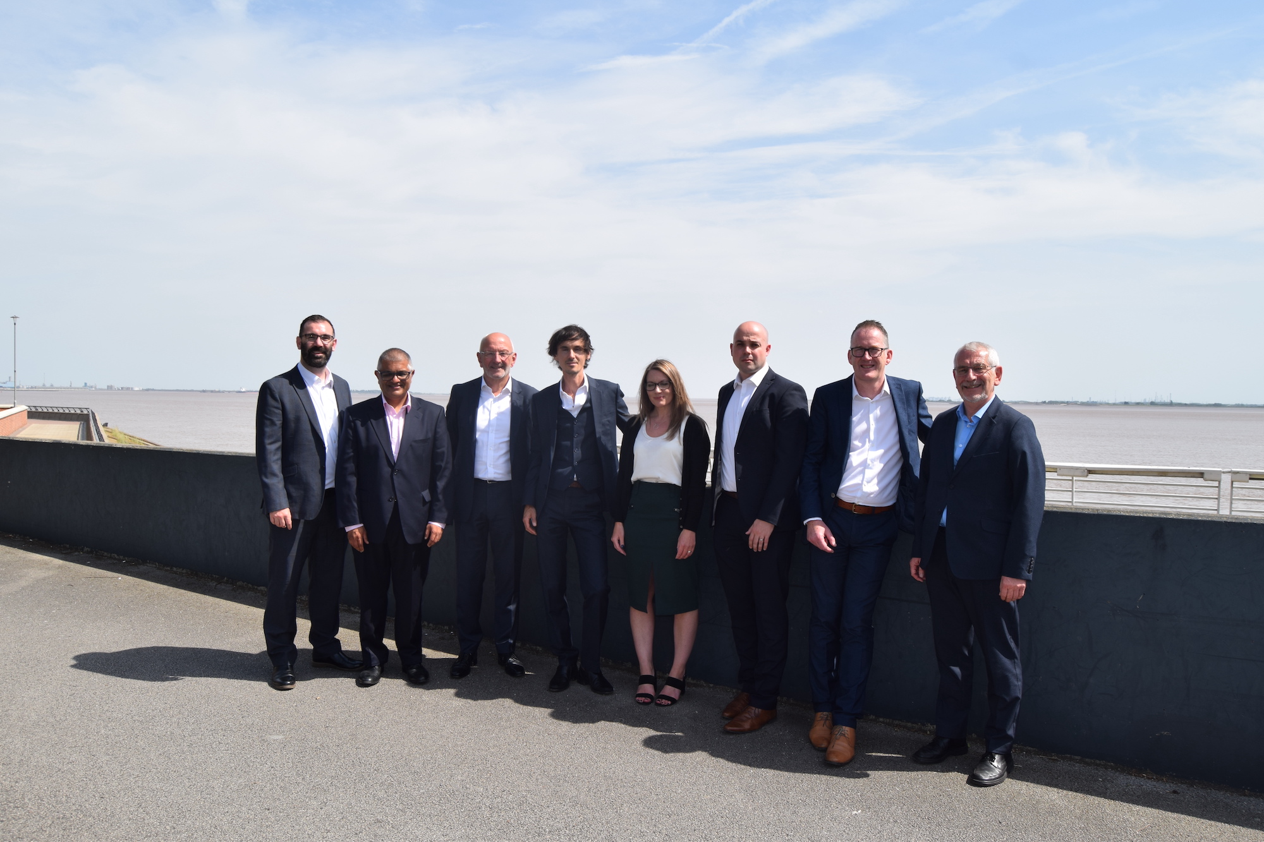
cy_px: 421
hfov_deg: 67.4
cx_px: 632
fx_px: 948
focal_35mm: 27
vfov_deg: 47.9
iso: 100
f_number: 9
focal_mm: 18
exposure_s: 1/200
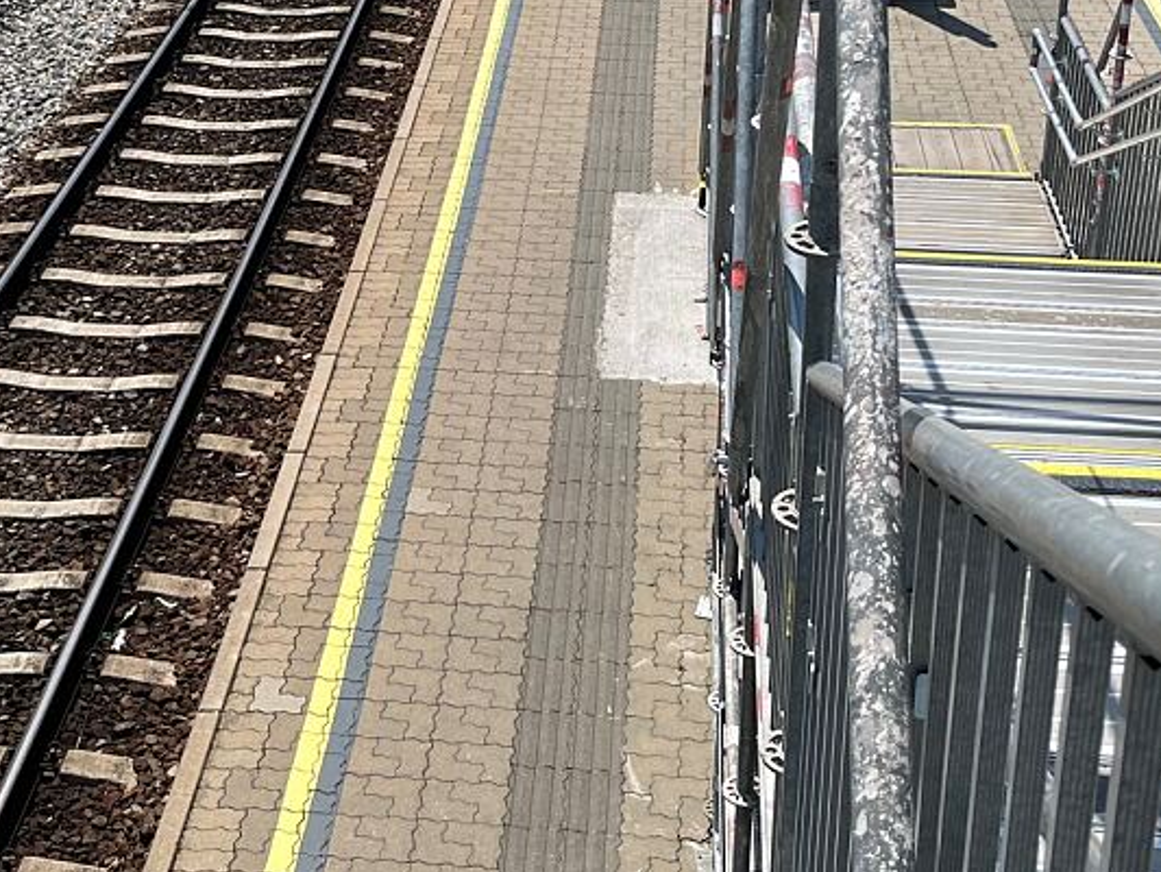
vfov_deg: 24.2
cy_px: 95
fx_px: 1979
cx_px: 490
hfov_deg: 32.6
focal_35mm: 59
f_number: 1.6
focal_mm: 5.1
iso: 50
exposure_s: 1/4484
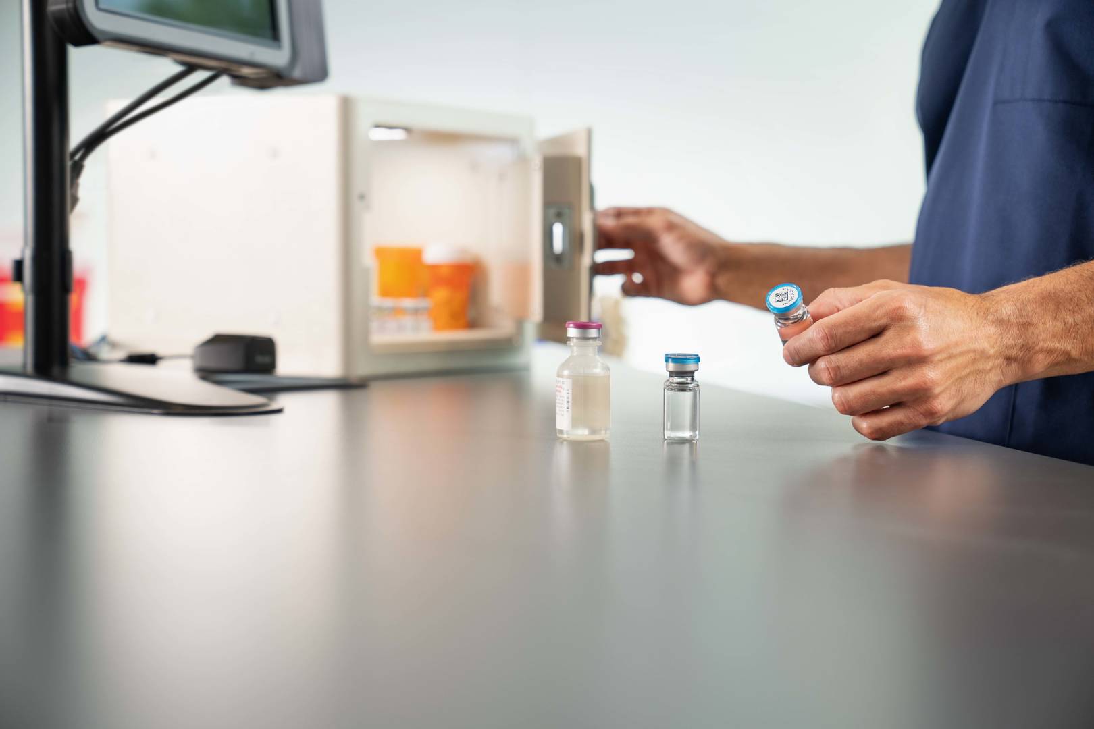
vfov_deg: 20.0
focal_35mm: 68
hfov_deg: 29.7
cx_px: 547
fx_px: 2066
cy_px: 364
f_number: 4
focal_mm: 68
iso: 250
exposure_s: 1/80
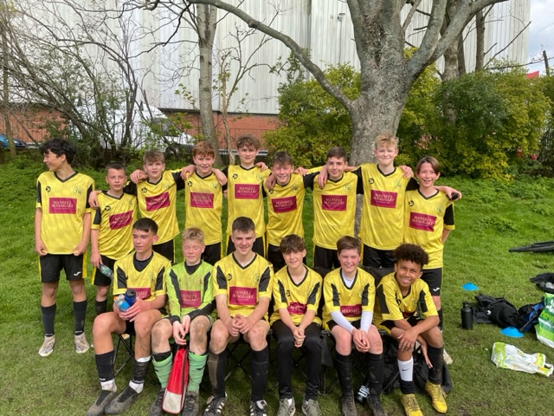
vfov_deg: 53.1
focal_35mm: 26
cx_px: 277
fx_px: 416
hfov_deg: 67.3
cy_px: 208
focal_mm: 4.2
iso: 32
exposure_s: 1/1887
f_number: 1.6
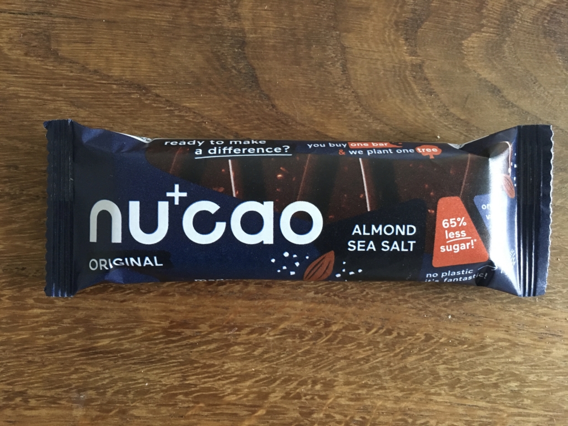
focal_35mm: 29
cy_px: 213
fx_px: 476
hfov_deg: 61.7
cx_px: 284
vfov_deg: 48.2
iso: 250
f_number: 2.2
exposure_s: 1/17
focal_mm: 4.15
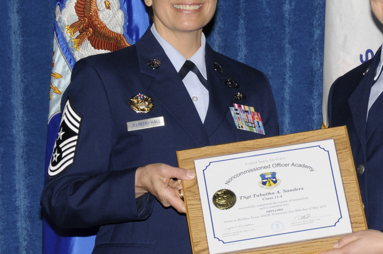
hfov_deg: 12.5
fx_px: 1743
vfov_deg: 8.3
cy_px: 89
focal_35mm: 164
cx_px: 292
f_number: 11
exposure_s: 1/60
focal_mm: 62
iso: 200
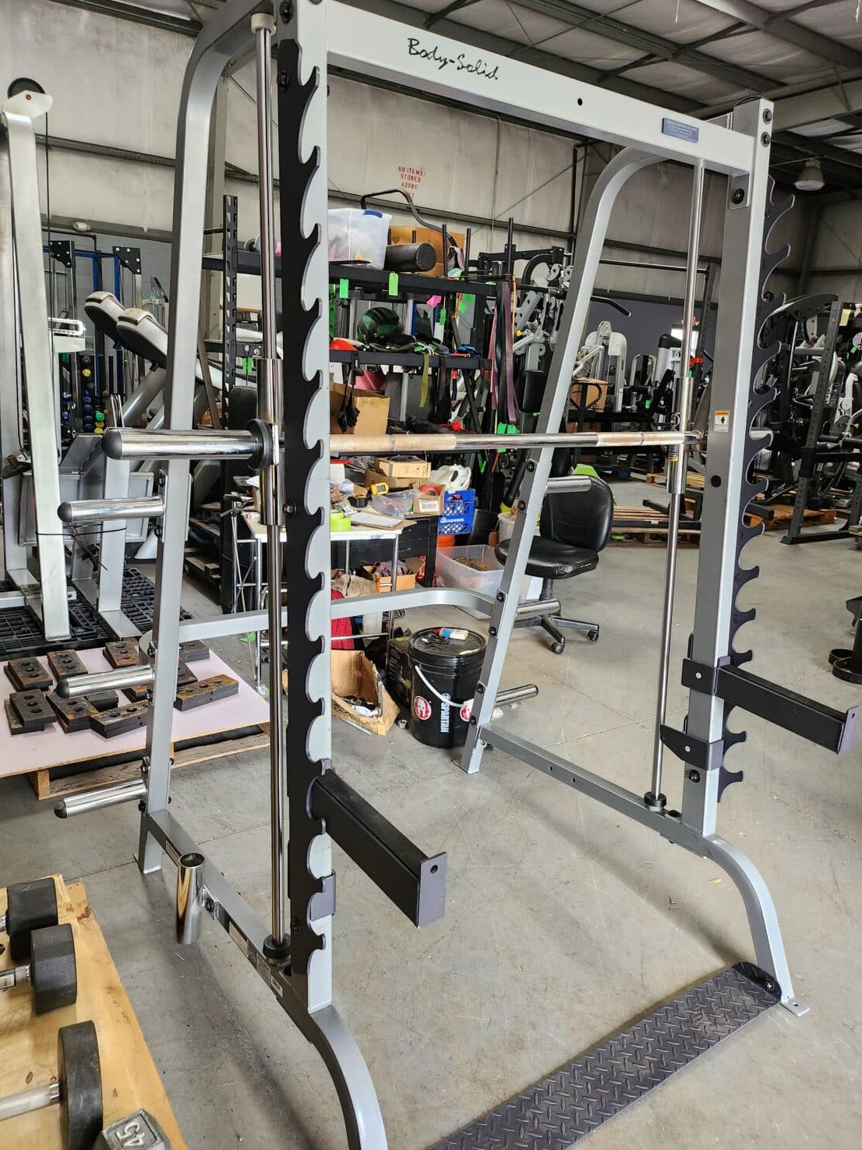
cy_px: 560
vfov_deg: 69.4
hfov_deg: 54.9
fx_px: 830
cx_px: 422
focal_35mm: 25
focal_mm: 5
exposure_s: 1/120
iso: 500
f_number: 1.8
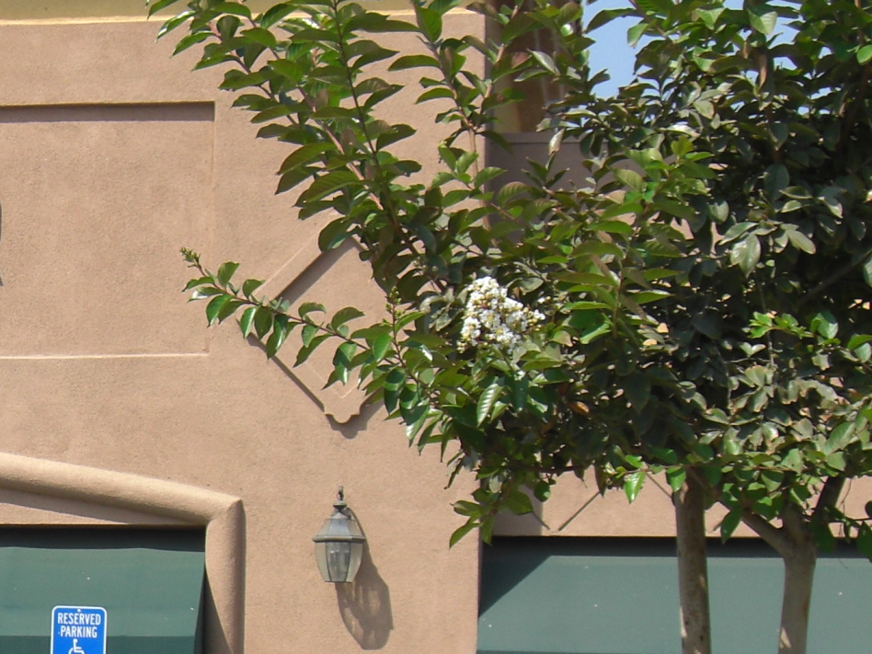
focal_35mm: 154
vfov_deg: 9.6
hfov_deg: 12.5
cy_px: 539
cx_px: -200
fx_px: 3879
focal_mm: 11.8
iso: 80
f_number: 5
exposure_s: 1/400
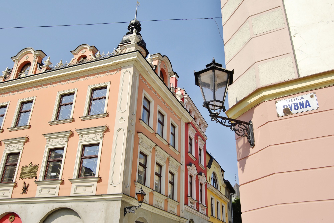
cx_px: 167
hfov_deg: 57.2
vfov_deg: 40.1
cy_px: 112
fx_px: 307
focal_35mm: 33
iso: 100
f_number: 8
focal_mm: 22
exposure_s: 1/250
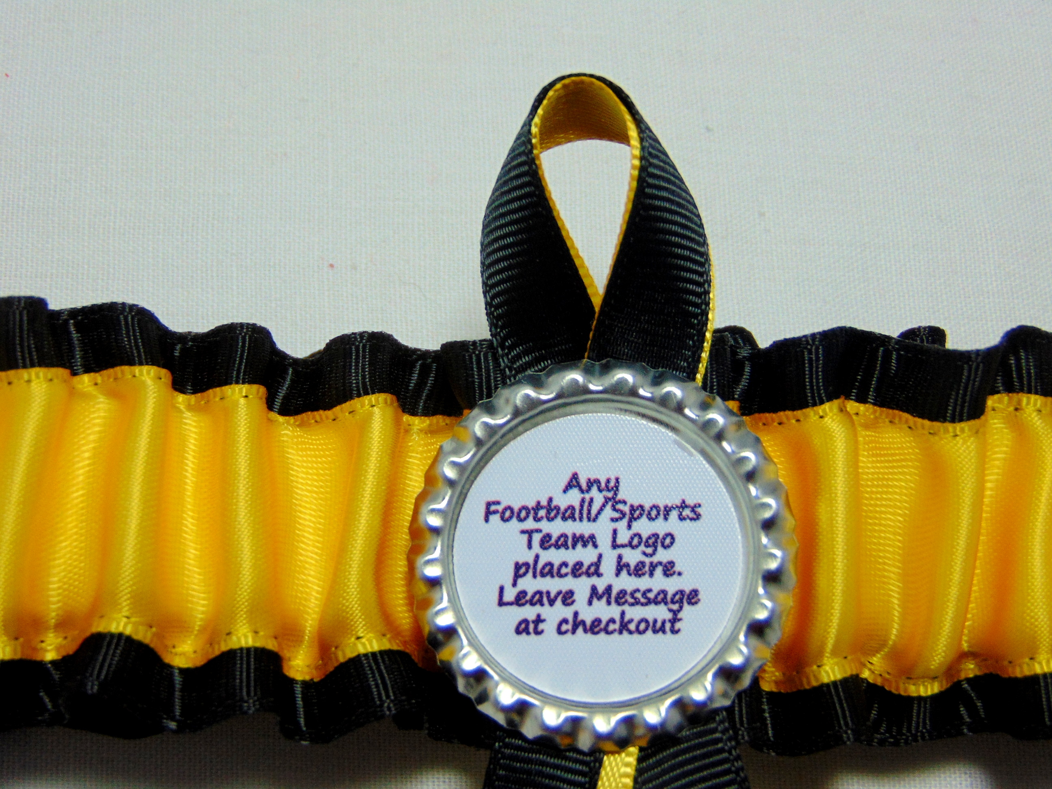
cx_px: 526
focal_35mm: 71
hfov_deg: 27.4
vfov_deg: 20.7
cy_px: 394
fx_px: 2158
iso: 100
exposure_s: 1/125
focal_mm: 12.8
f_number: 3.7
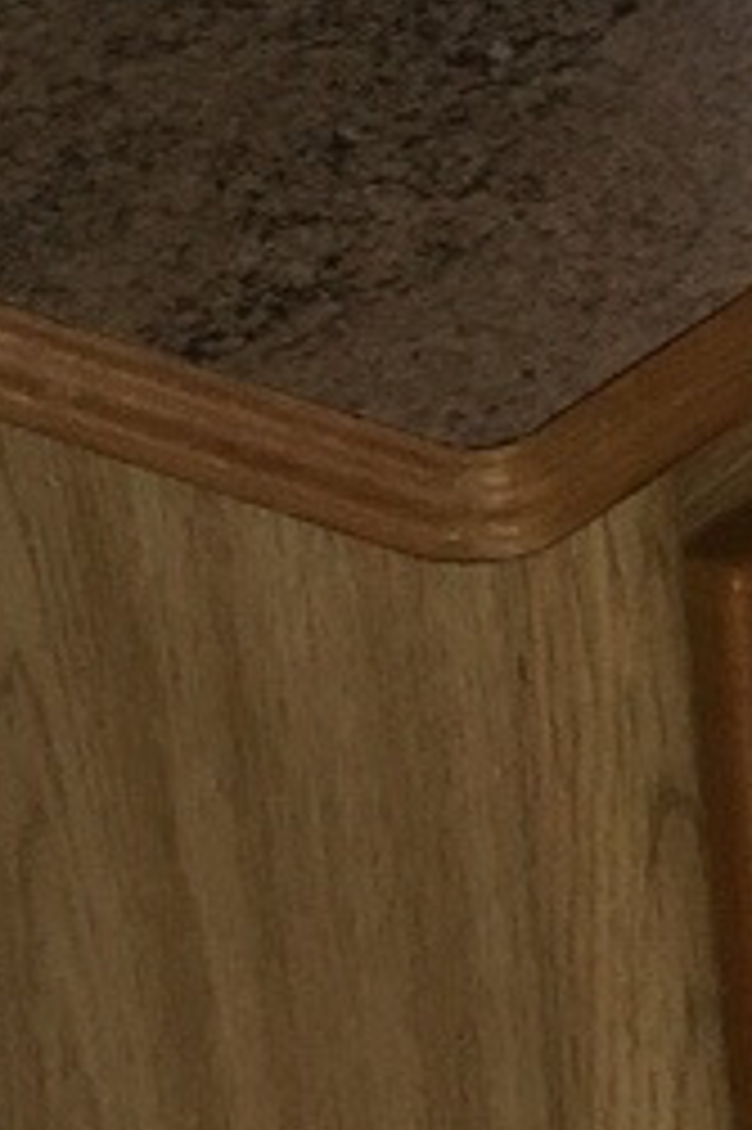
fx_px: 6149
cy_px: -464
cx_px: 2634
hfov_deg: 6.2
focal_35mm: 196
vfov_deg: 10.2
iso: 32
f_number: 2.2
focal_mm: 4.15
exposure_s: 1/41
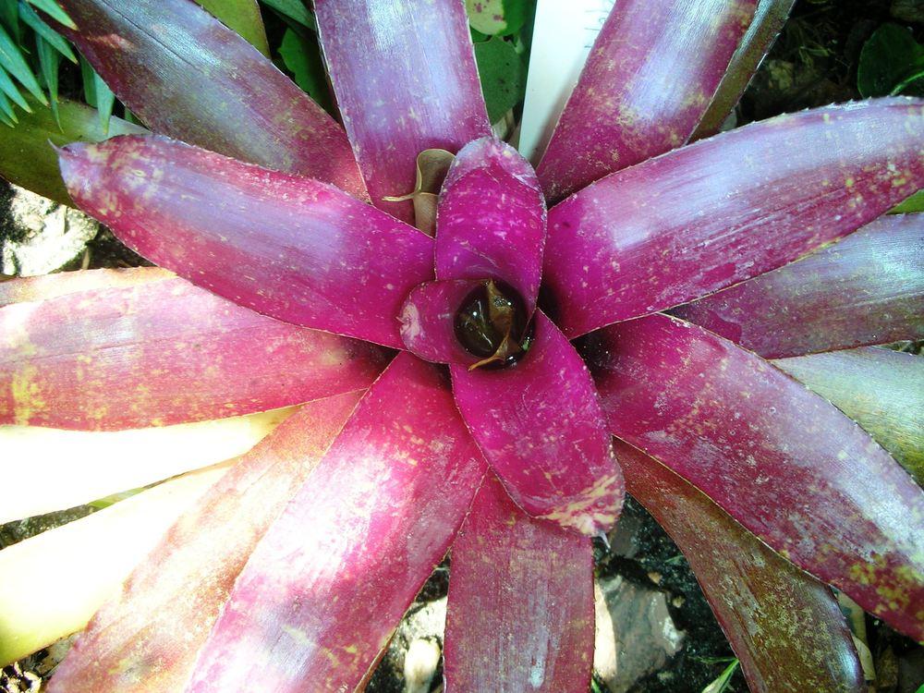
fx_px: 934
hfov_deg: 52.6
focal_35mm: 35
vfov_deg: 40.7
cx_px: 462
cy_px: 346
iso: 50
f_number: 3
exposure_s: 1/30
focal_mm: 5.8
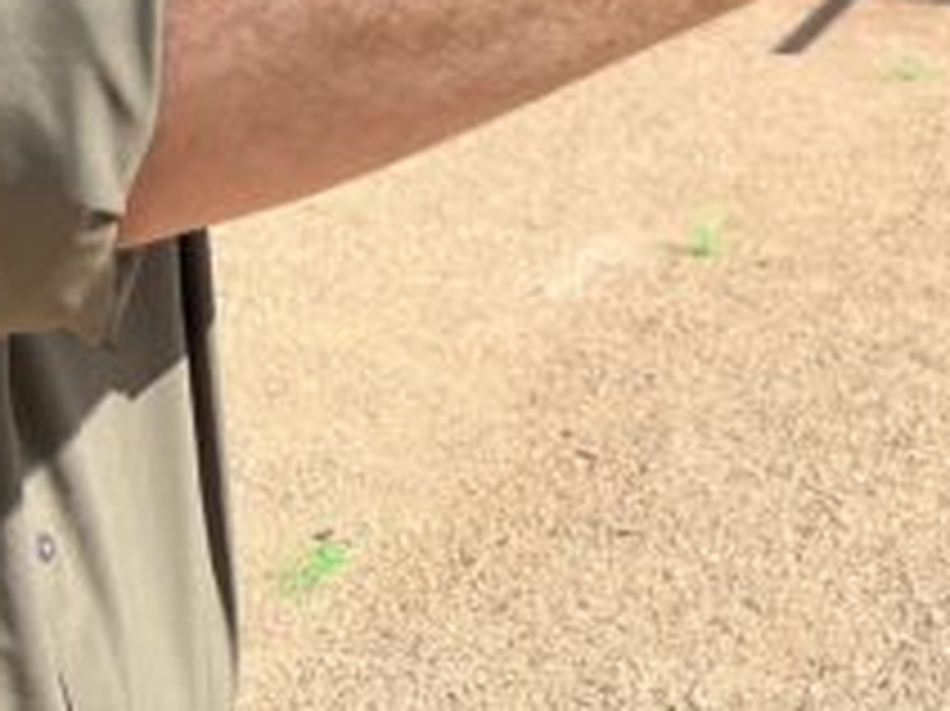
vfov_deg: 18.2
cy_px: -274
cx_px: 1072
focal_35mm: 74
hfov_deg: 24.4
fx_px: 2030
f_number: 1.5
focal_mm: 5.7
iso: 50
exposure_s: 1/3165
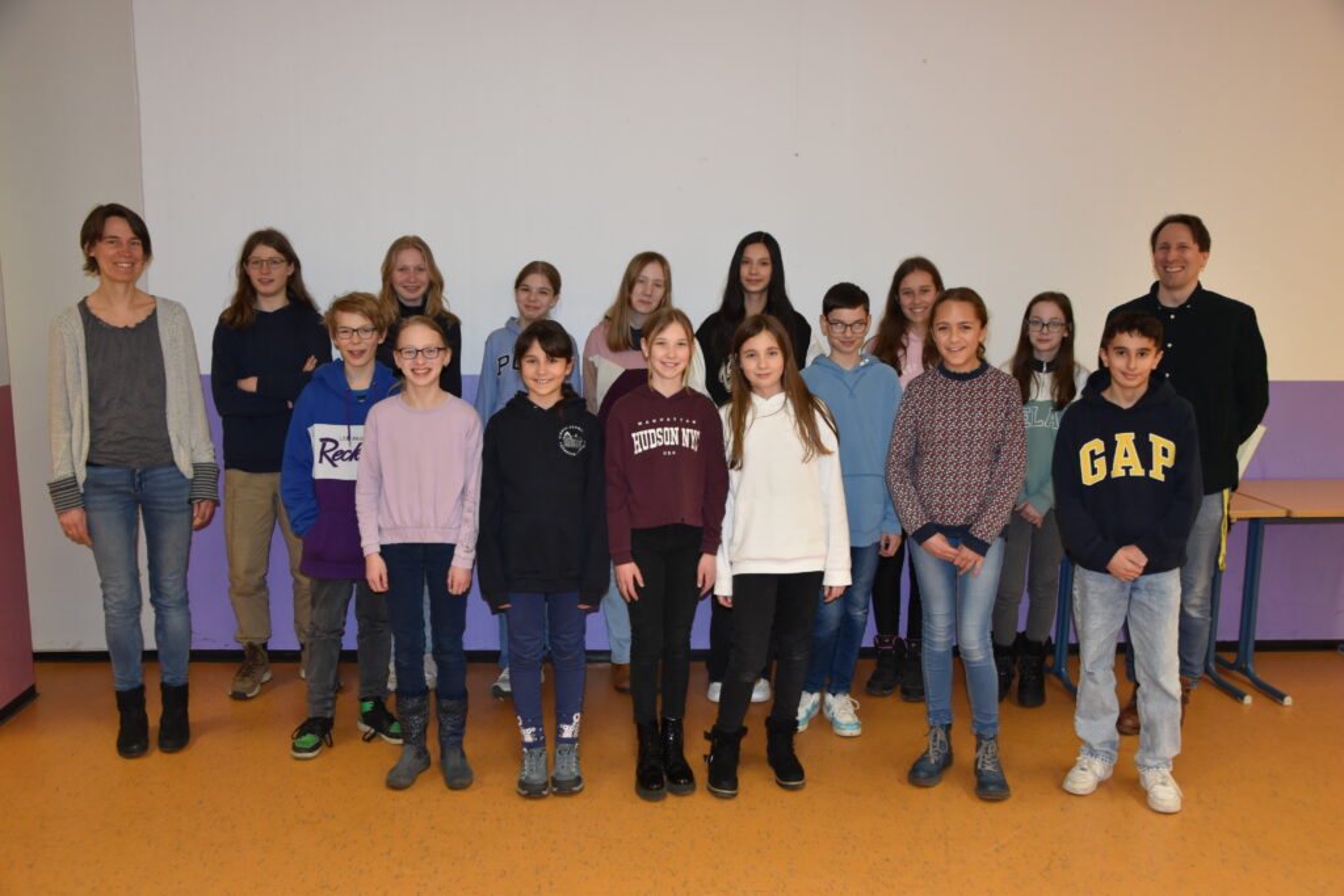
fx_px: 1176
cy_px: 448
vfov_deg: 41.7
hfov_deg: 59.5
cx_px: 672
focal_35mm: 32
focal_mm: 21
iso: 800
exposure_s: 1/60
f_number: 4
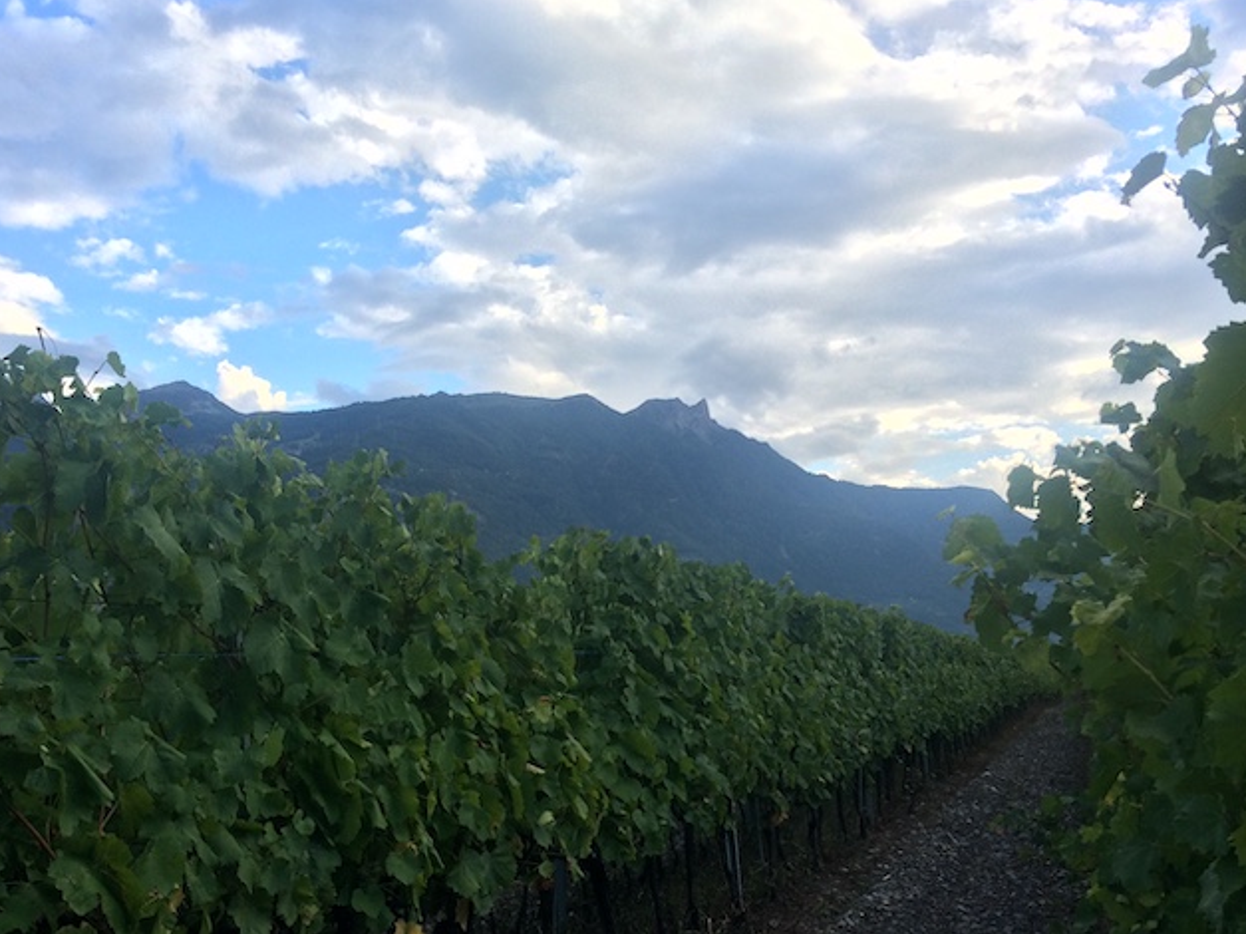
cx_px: 541
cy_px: 580
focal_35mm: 37
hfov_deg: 50.0
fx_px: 1332
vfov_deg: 38.4
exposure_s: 1/760
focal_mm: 4.15
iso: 32
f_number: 2.2
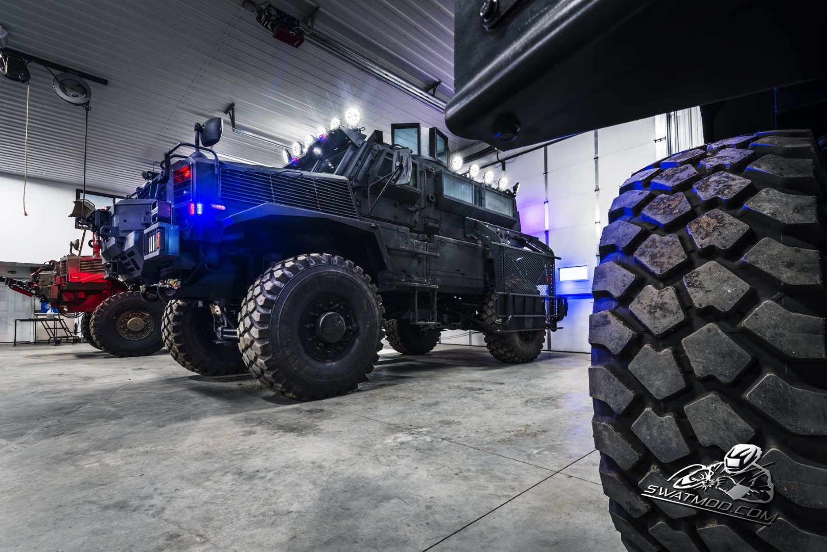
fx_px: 368
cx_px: 414
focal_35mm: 16
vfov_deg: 73.8
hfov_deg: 96.7
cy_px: 276
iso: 64
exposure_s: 1/4
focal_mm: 16
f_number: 9
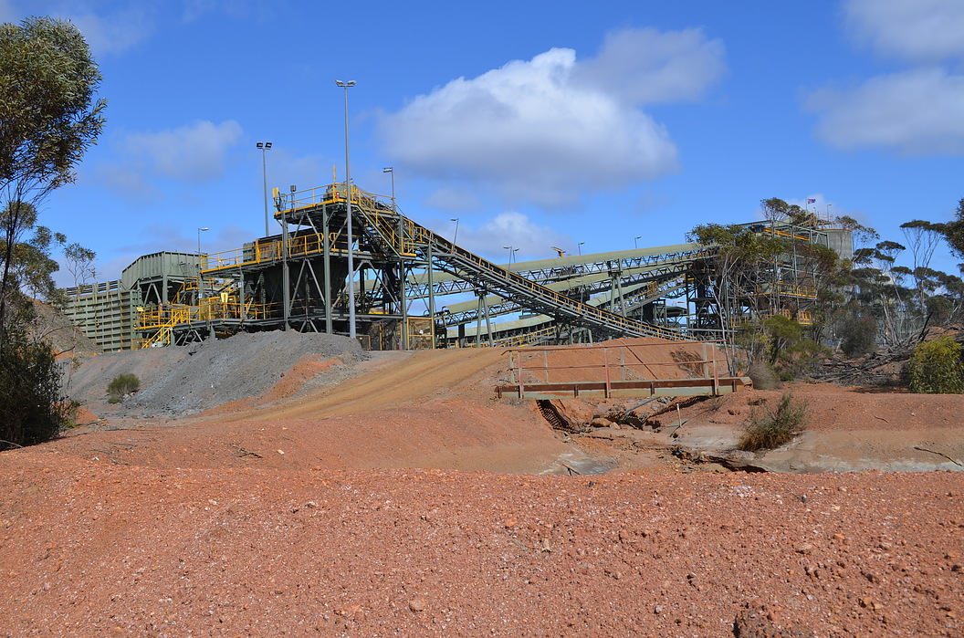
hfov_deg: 49.6
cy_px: 319
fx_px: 1042
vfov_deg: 34.0
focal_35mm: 39
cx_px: 482
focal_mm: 26
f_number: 9
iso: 100
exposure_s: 1/320
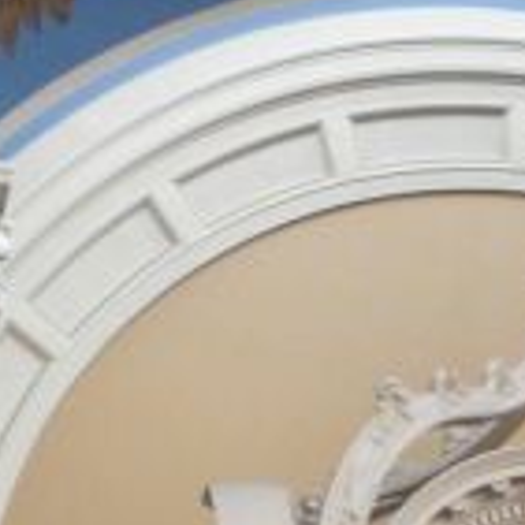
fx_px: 4307
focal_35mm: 251
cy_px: 1158
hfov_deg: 6.6
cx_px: 1221
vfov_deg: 6.7
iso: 200
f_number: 3.2
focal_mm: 6.5
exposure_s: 1/5
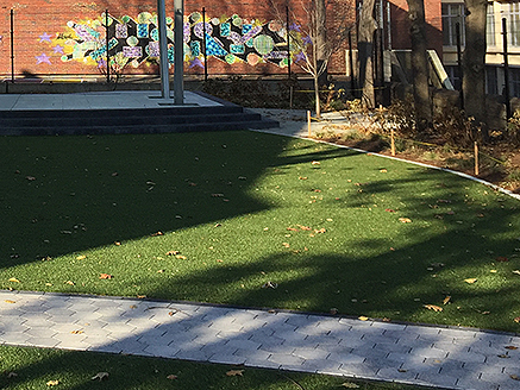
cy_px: -44
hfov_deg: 26.3
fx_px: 1022
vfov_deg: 20.6
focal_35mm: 68
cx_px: -51
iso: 32
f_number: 2.2
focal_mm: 4.15
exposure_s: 1/1099
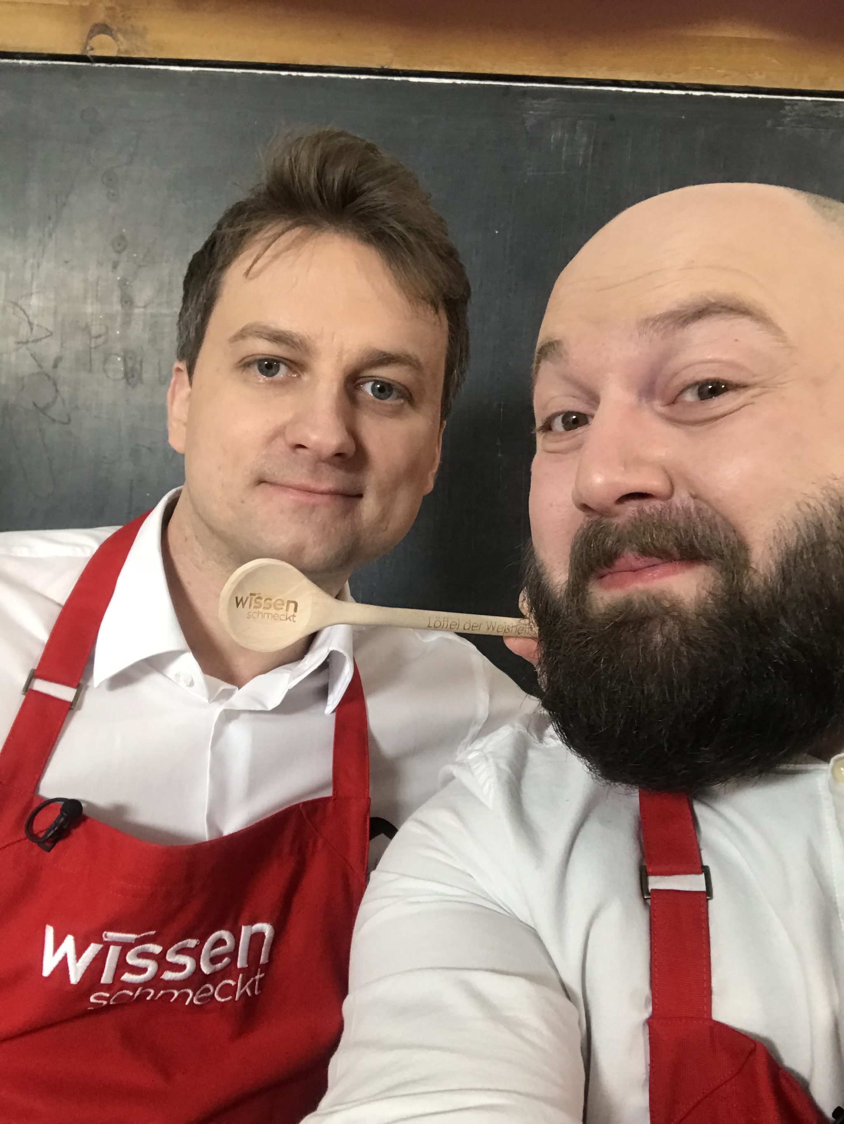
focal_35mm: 32
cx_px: 422
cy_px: 562
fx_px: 1039
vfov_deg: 56.8
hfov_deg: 44.2
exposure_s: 1/31
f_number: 2.2
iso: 80
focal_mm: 2.87
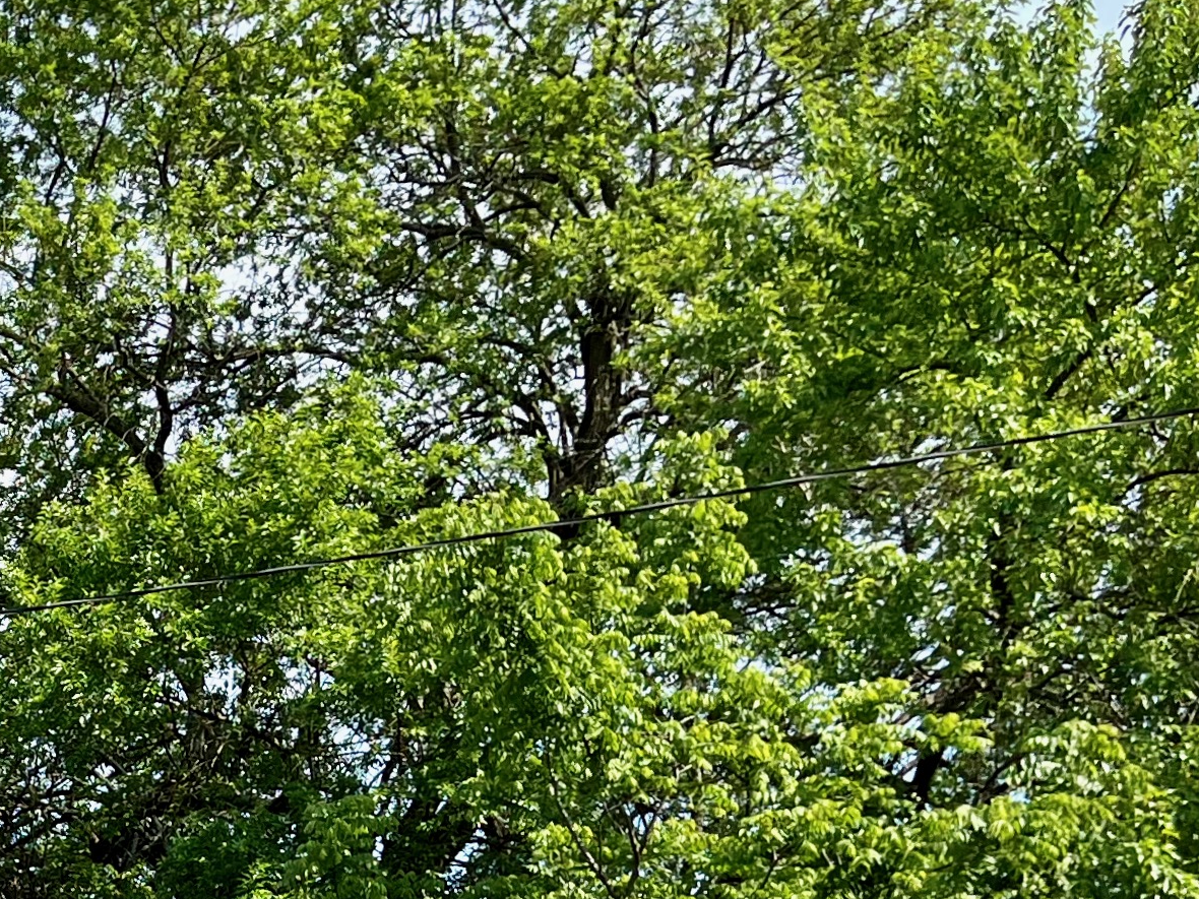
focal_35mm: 87
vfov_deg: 15.5
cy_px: 1402
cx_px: -581
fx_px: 3013
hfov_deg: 19.7
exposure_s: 1/1832
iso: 50
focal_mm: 5.1
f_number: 1.6
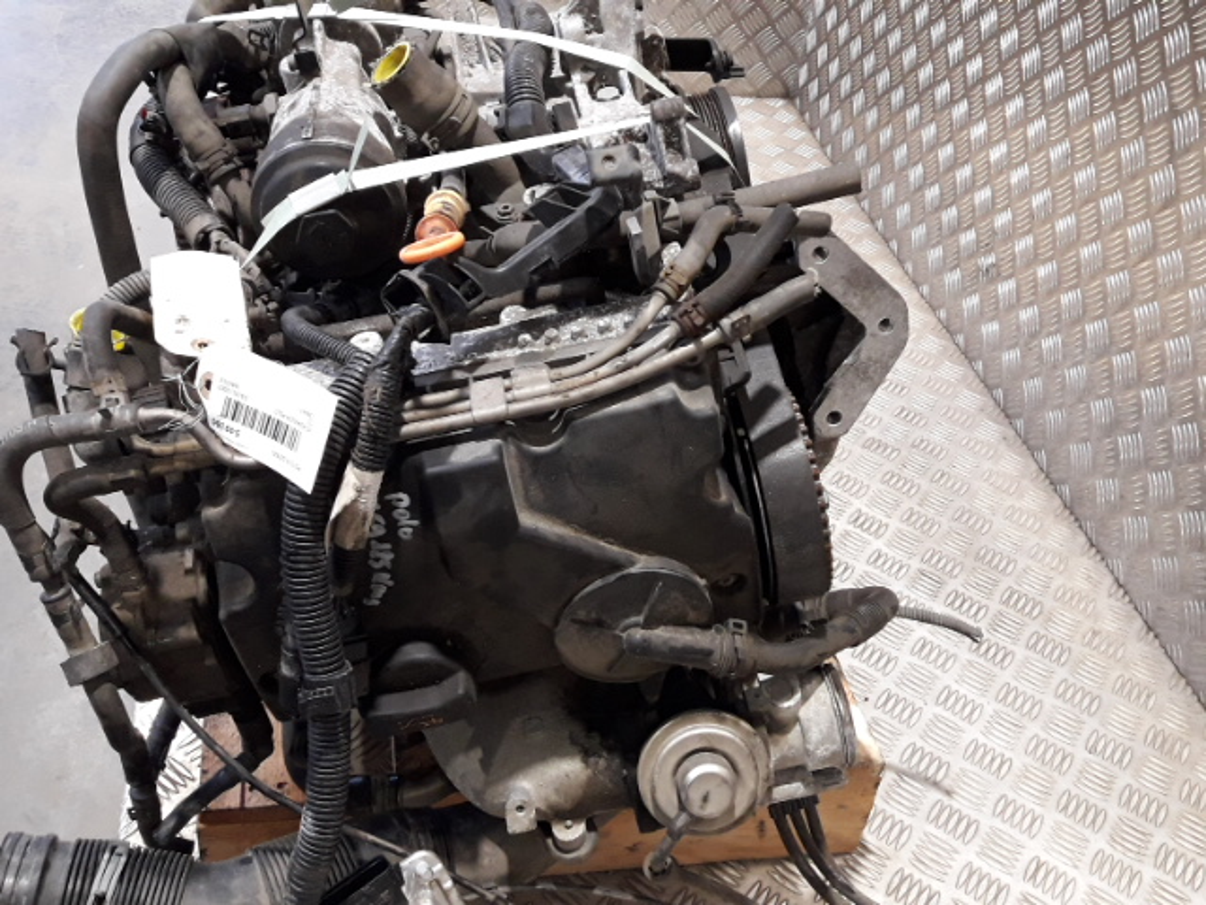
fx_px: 976
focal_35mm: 28
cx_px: 603
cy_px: 452
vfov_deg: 49.7
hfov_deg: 63.4
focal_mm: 3.7
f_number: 1.9
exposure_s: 1/25
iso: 160
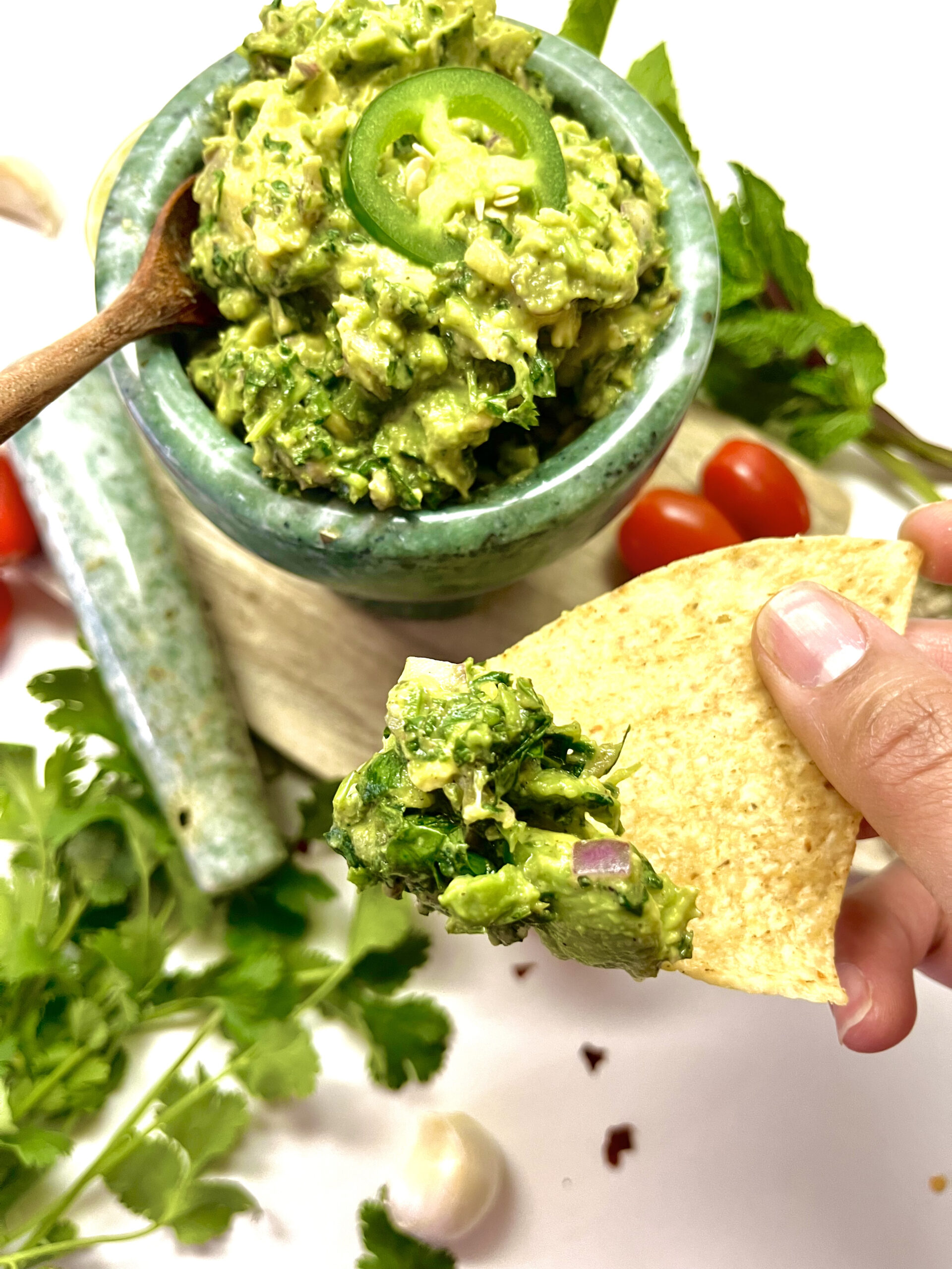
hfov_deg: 53.1
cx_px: 476
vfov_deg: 67.3
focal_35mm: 26
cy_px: 634
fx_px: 953
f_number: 1.6
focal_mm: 5.1
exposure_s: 1/60
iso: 100
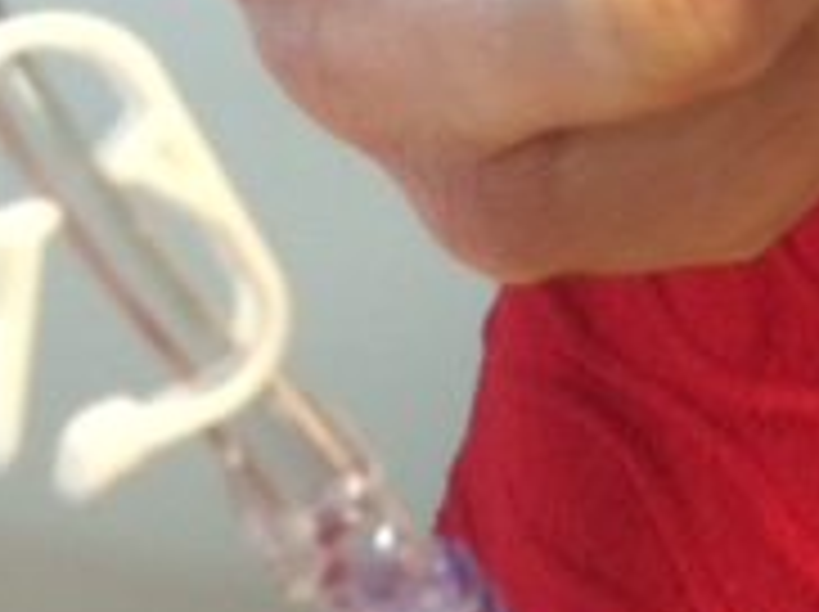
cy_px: -40
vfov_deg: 14.2
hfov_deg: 17.5
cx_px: 1197
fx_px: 2410
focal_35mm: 102
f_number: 2.2
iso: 200
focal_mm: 4.15
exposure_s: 1/30
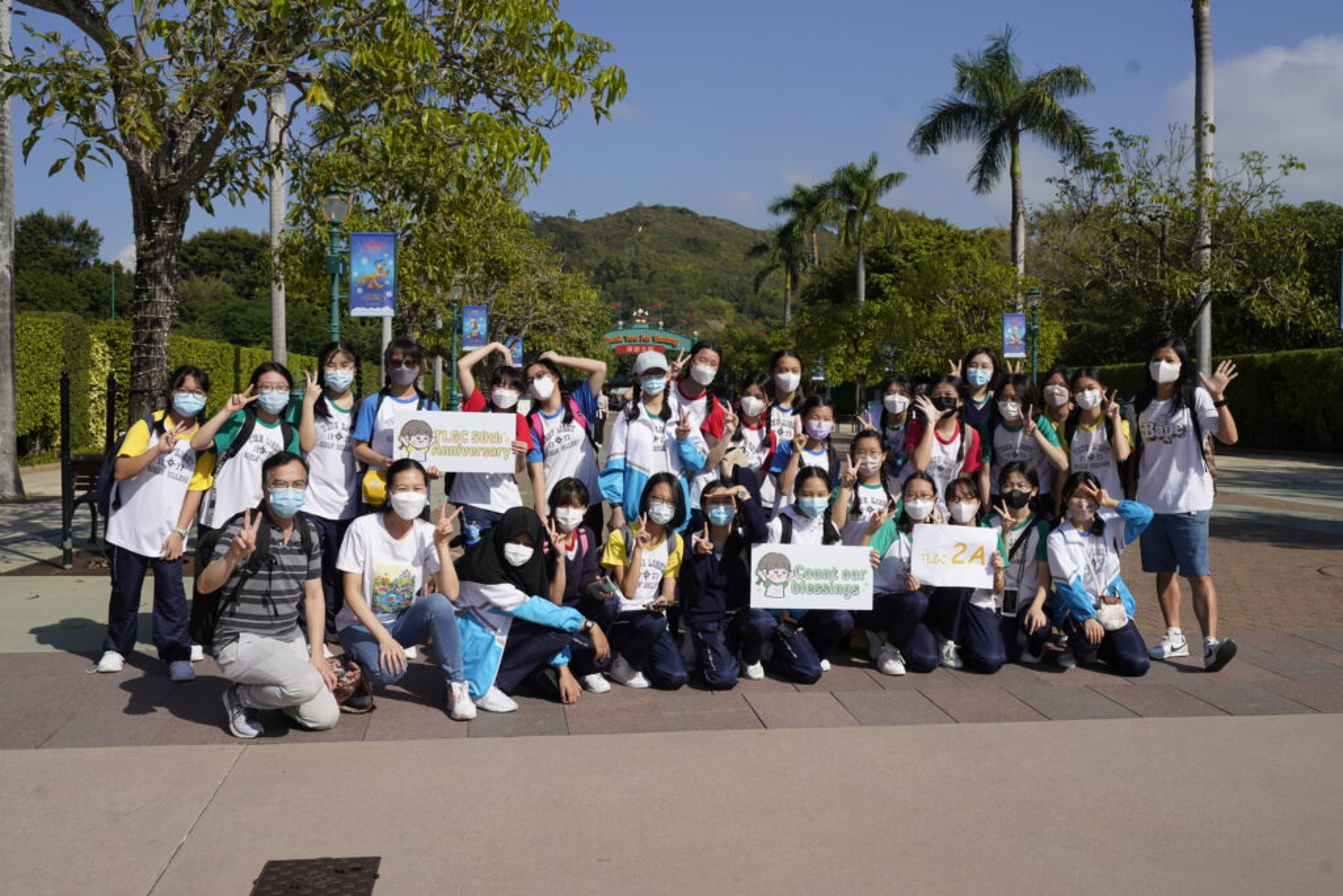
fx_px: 1268
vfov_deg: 38.9
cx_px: 672
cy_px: 448
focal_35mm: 34
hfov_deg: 55.8
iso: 400
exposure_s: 1/2000
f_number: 8
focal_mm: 34
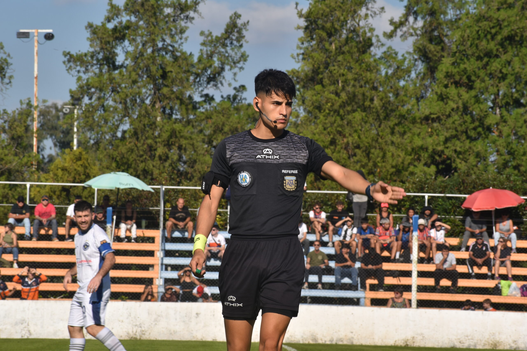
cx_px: 264
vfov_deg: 6.5
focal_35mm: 210
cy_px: 176
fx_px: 3074
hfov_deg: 9.8
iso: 100
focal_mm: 140
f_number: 14
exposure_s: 1/200
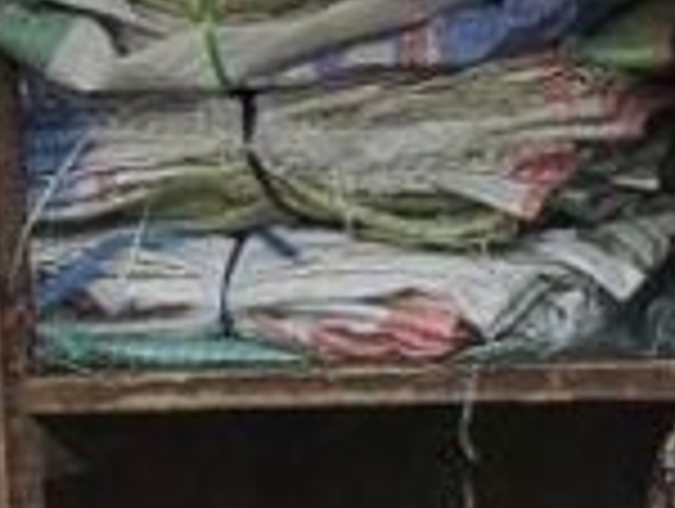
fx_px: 3574
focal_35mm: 183
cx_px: 405
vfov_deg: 8.1
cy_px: 548
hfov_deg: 10.8
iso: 400
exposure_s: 1/20
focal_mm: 8.1
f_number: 4
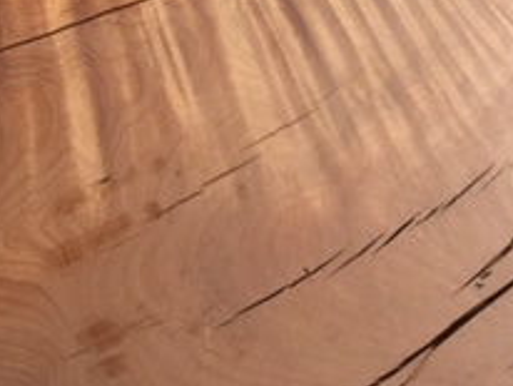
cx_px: 339
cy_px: -152
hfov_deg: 21.7
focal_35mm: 90
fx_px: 1335
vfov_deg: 15.5
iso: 32
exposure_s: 1/3597
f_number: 2.2
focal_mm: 4.15
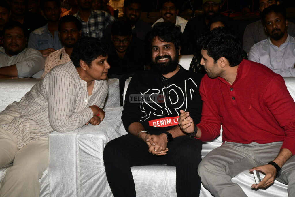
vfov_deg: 11.4
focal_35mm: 120
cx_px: 148
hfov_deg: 17.1
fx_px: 983
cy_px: 98
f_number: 16
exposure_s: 1/125
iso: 1600
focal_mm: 120
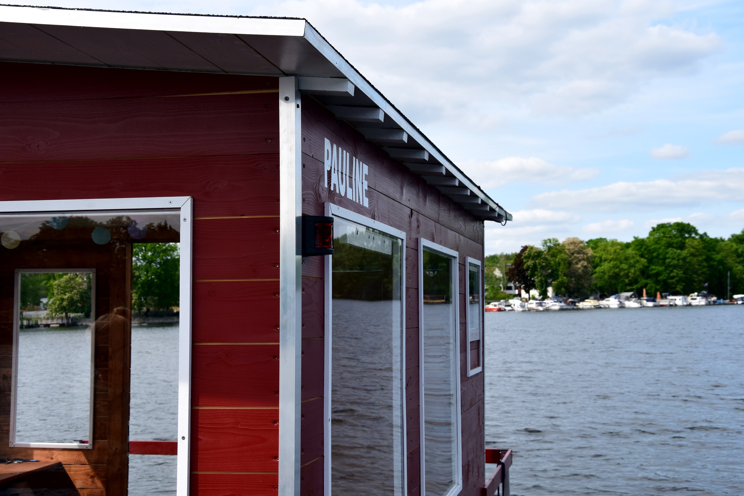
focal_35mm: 51
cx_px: 372
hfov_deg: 38.9
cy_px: 248
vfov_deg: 26.5
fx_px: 1054
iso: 400
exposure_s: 1/400
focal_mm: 34
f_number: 11
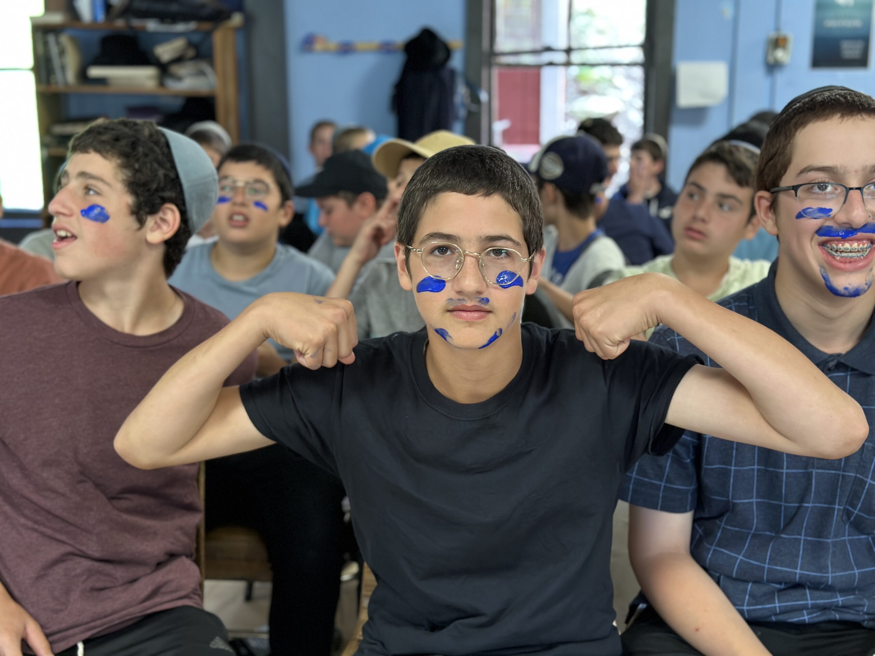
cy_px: 328
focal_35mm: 48
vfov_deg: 30.3
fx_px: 1213
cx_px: 438
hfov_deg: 39.7
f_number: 1.78
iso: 320
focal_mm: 6.86
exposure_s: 1/60
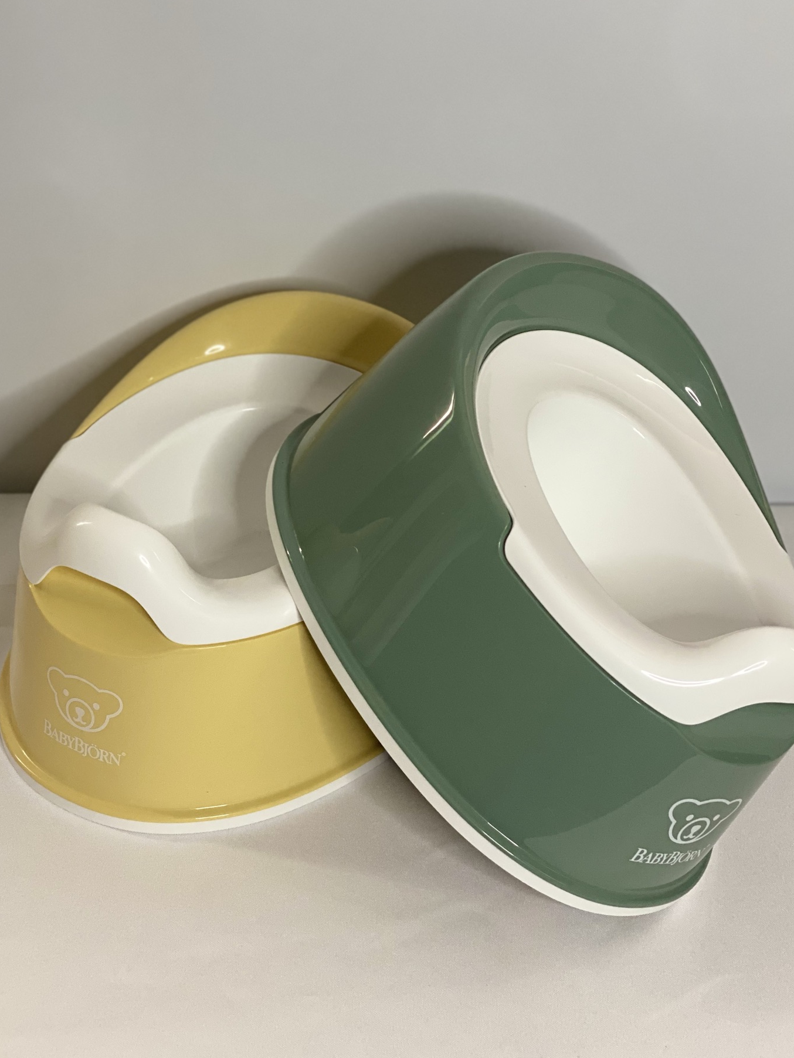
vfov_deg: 32.7
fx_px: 1804
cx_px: 402
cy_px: 499
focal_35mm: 59
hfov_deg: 24.8
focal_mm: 6
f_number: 2
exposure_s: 1/40
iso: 160
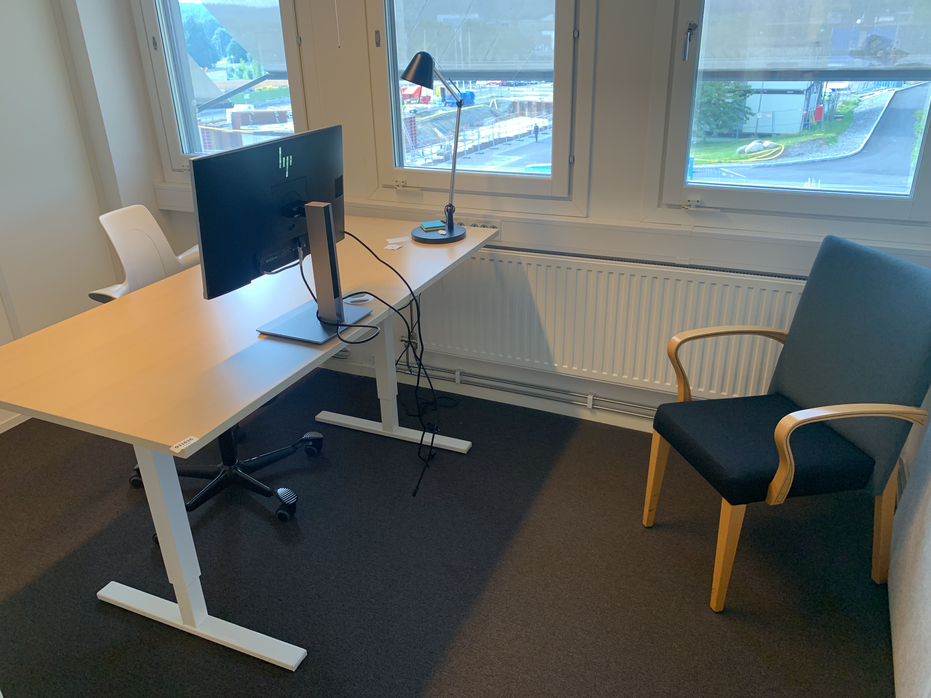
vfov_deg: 53.1
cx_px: 466
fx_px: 699
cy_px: 349
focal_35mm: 26
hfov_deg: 67.3
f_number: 1.8
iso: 100
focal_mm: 4.25
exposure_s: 1/90
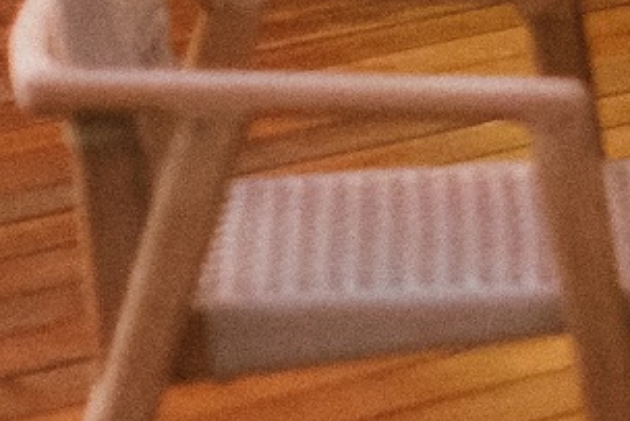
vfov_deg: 3.8
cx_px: 1319
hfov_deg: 5.7
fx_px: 6180
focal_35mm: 353
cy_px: -954
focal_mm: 35
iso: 5000
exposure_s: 1/125
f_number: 1.4
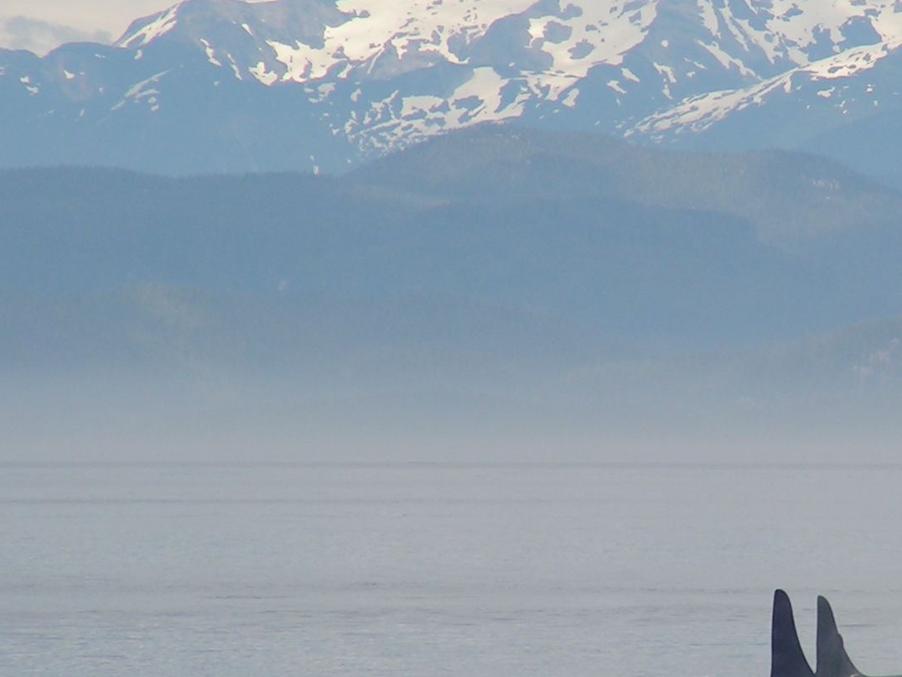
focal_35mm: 552
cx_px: 828
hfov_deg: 3.6
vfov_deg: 2.7
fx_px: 14384
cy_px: 398
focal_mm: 48
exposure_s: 1/800
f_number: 4.8
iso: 64
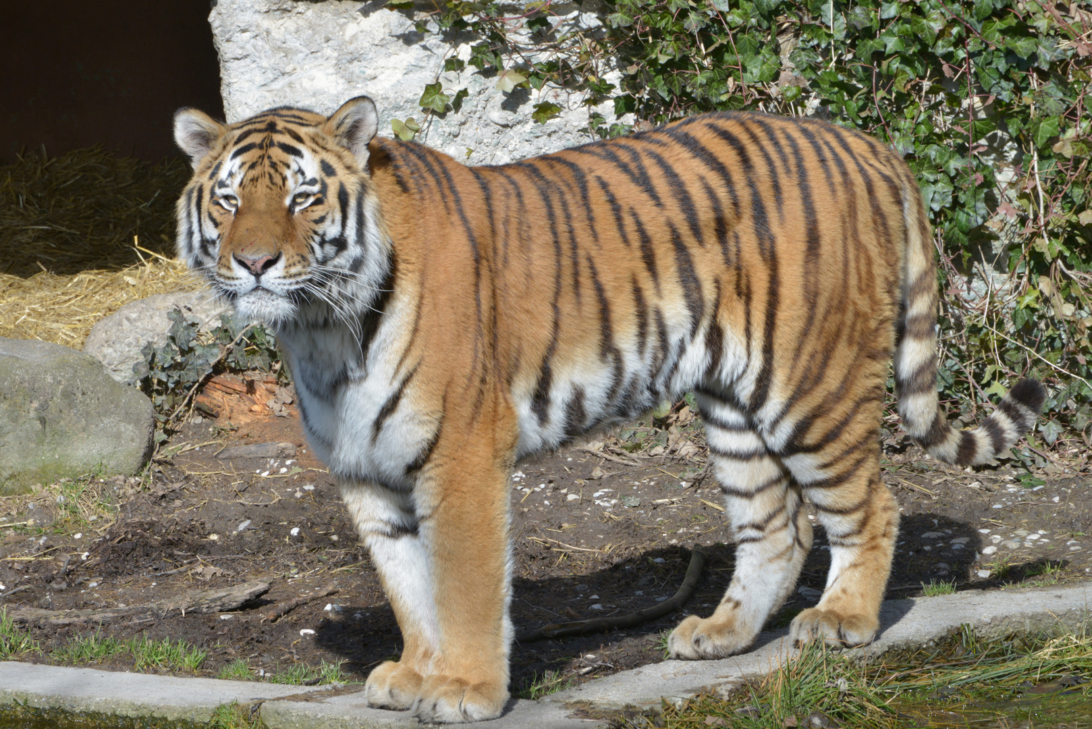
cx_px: 546
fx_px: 7282
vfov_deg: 5.7
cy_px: 364
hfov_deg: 8.6
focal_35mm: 240
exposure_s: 1/320
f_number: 20
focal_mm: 240
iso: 640
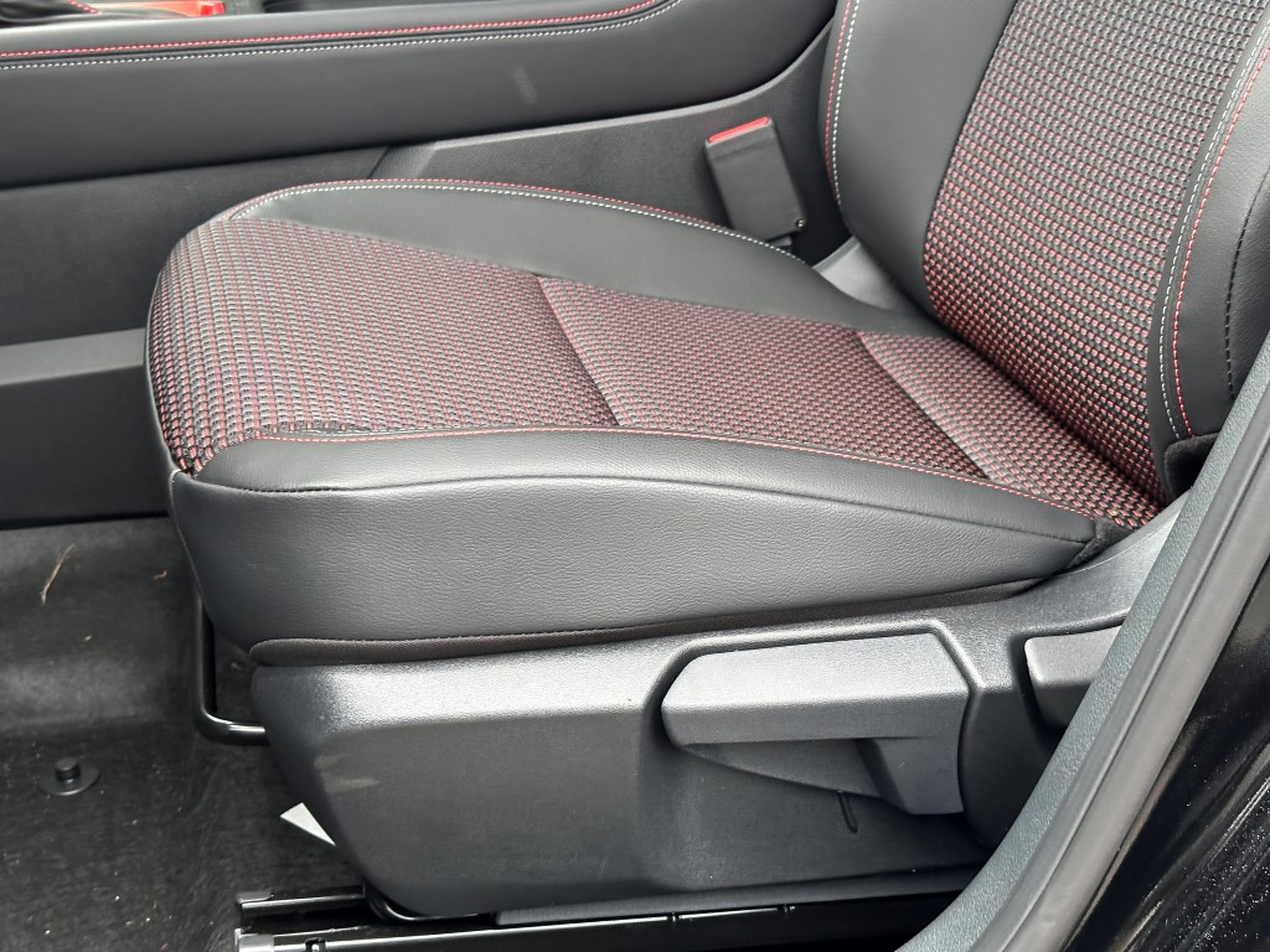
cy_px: 476
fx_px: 1761
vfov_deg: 30.3
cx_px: 635
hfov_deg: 39.7
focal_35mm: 48
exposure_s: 1/91
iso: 80
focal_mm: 6.86
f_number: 1.78
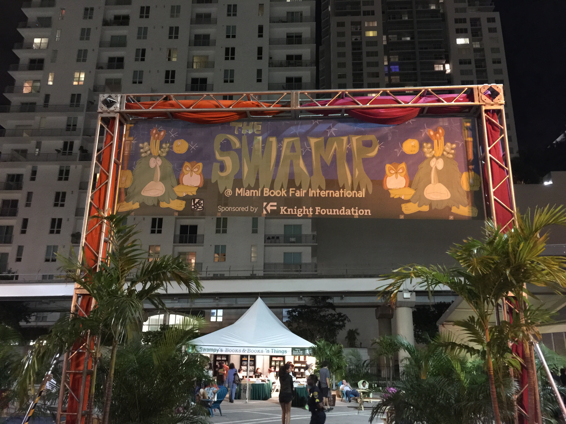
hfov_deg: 61.7
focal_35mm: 29
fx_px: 474
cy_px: 212
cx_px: 283
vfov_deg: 48.2
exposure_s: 1/4
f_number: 2.2
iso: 100
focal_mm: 4.15
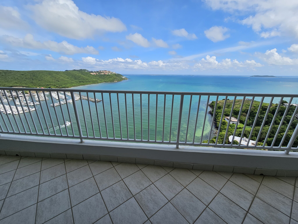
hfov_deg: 106.2
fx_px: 112
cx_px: 149
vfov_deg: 89.9
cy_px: 112
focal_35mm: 13
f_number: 2.2
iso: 50
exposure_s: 1/2450
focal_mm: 2.2
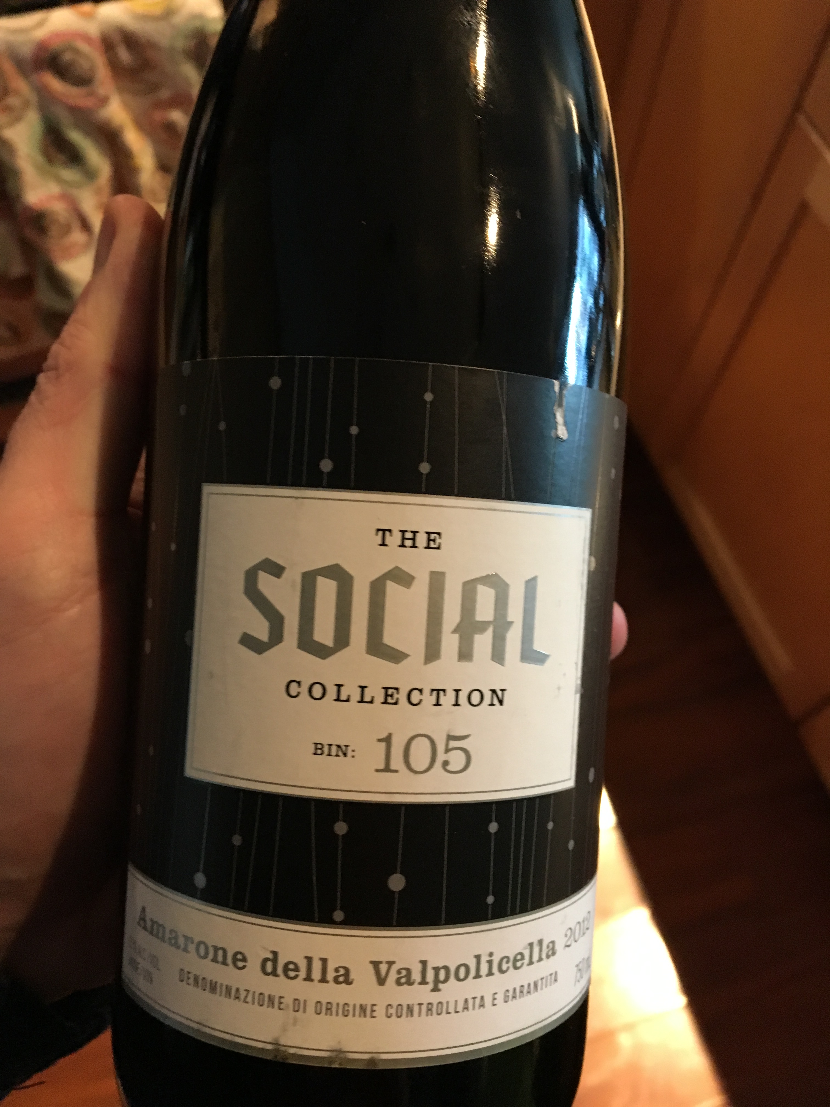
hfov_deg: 48.2
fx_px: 927
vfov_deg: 61.7
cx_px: 415
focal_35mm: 29
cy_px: 554
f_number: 2.2
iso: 200
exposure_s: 1/20
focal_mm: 4.15
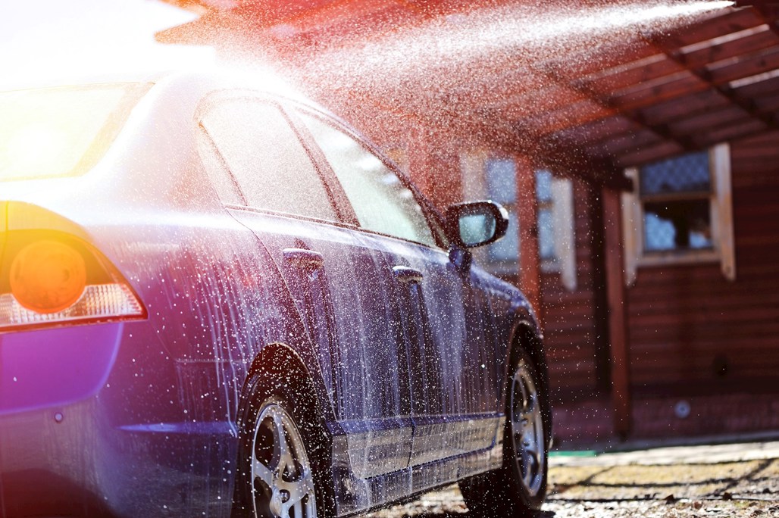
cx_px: 390
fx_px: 2271
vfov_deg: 13.0
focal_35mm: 105
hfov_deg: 19.5
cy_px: 259
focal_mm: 105
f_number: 3.5
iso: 200
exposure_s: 1/2000
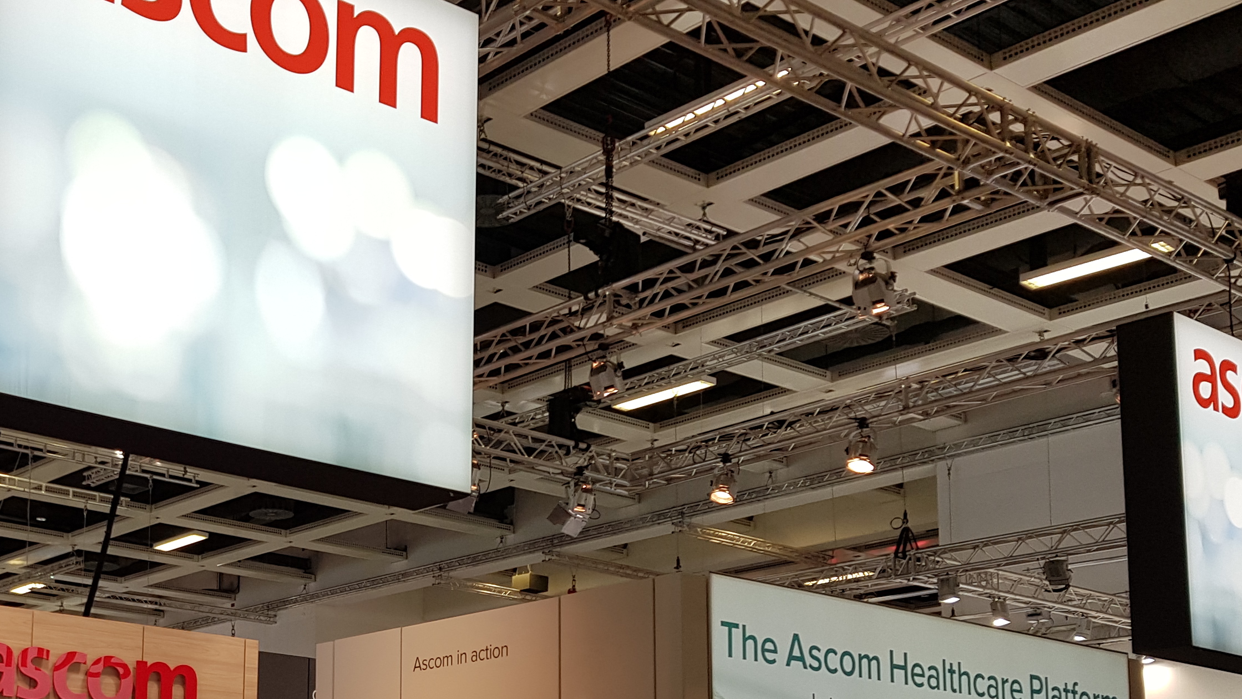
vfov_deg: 22.6
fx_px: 1680
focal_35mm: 51
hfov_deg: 38.8
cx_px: 217
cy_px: 692
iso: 40
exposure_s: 1/181
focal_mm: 4.2
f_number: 1.7
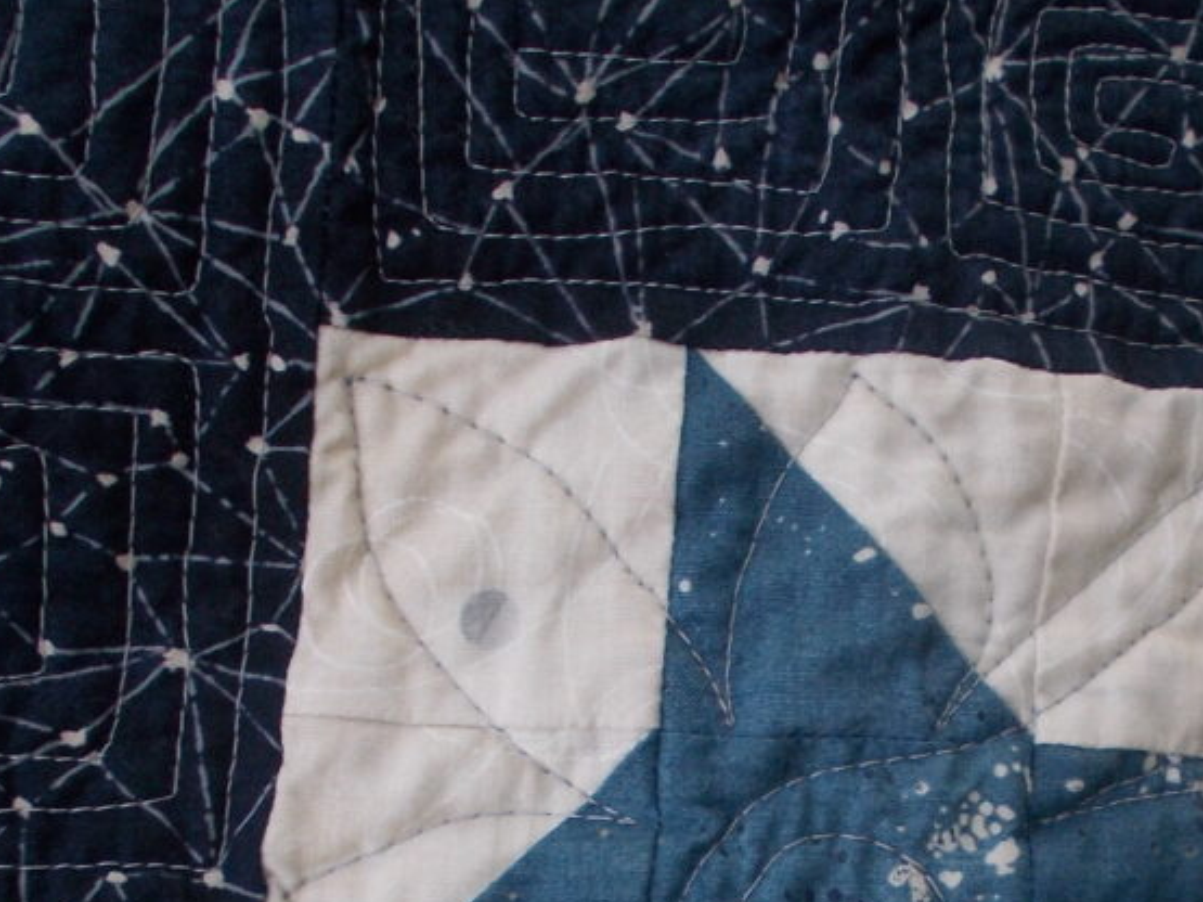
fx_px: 2884
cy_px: 1019
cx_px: 839
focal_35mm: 83
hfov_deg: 23.4
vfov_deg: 17.1
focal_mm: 5.3
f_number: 3.4
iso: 80
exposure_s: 1/80
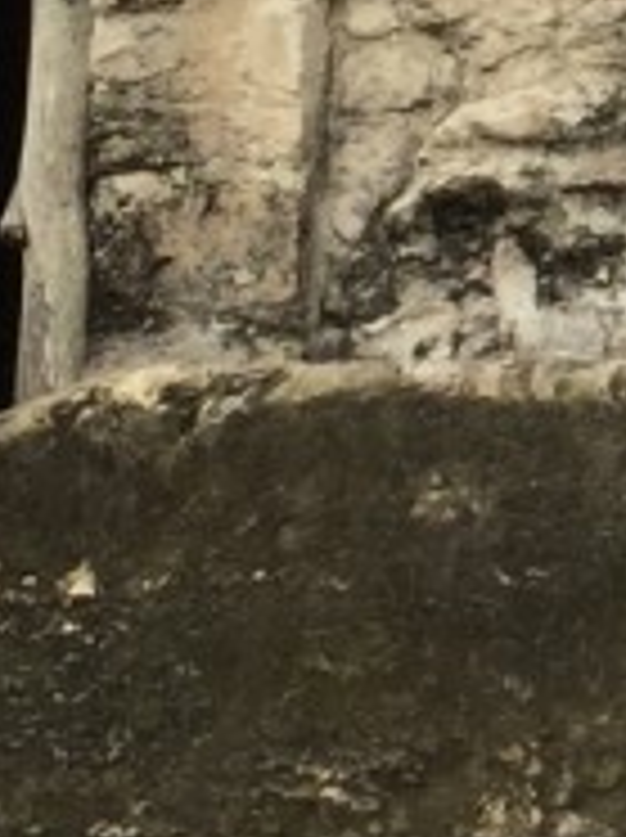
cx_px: 1293
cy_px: -214
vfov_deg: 9.2
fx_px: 5148
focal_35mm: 213
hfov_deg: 6.7
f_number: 2.2
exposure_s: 1/482
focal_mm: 4.15
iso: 32
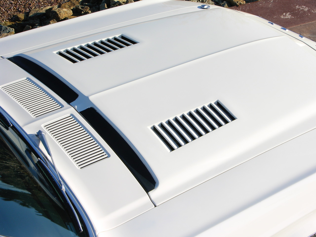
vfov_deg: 18.9
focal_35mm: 78
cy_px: 118
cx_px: 158
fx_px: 712
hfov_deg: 25.0
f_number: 7.6
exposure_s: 1/60
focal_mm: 19.9
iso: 50
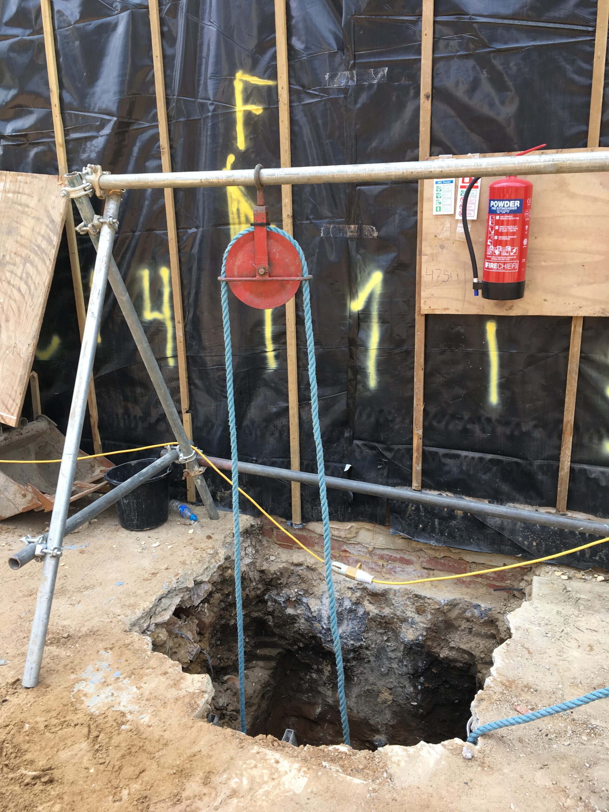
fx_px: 680
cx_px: 304
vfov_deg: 61.7
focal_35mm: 29
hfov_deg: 48.2
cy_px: 406
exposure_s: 1/155
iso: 25
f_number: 2.2
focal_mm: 4.15
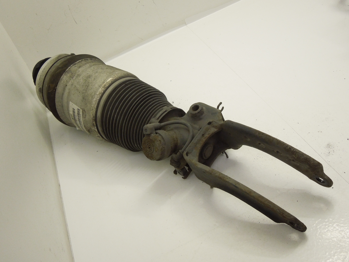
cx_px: 174
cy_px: 131
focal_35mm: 39
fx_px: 393
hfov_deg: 47.9
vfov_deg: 36.8
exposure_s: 1/40
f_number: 3.8
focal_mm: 7
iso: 400
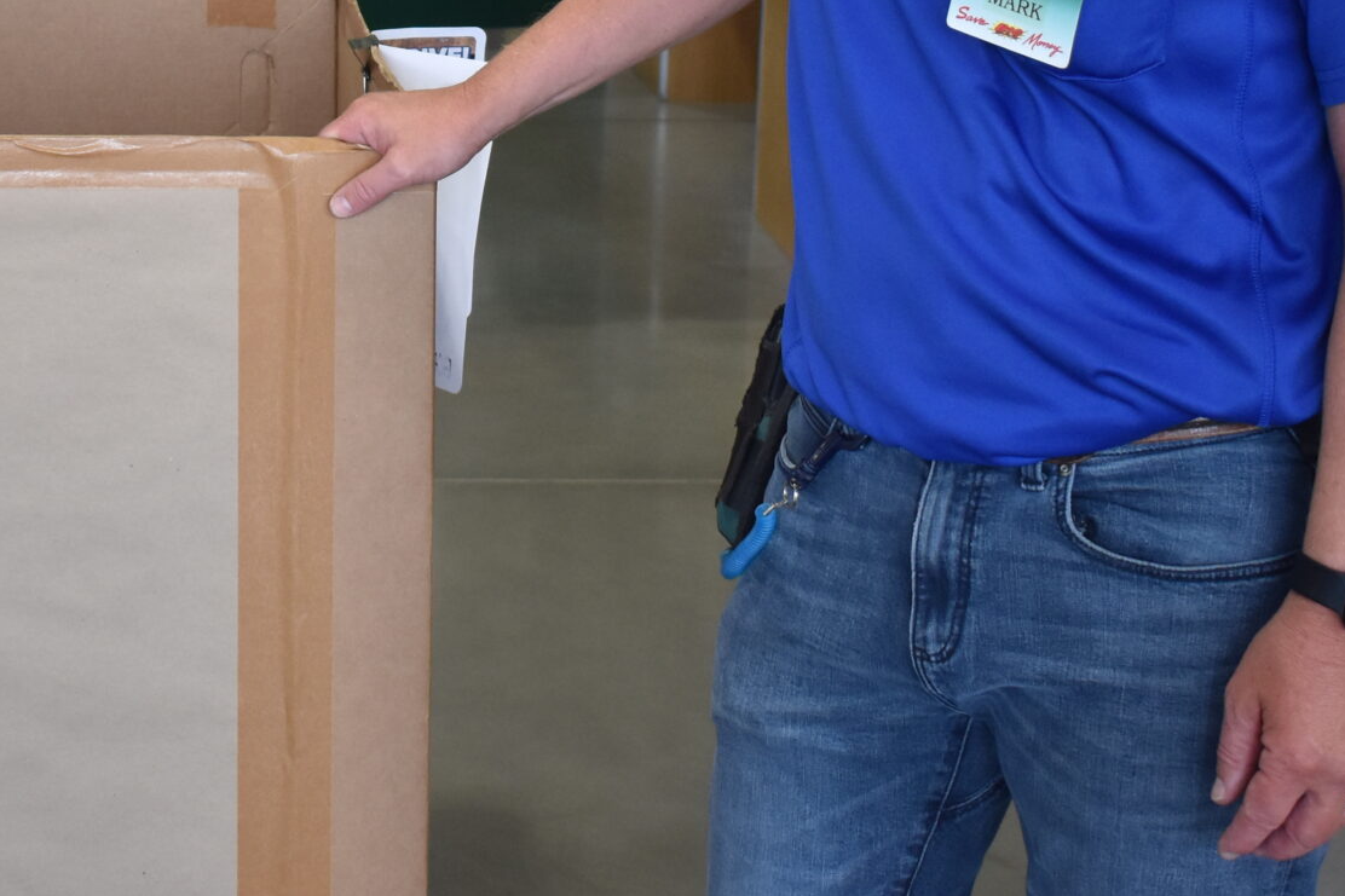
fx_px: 2839
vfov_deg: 17.5
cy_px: -14
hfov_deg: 26.2
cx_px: 288
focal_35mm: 76
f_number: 3.8
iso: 720
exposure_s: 1/250
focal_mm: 22
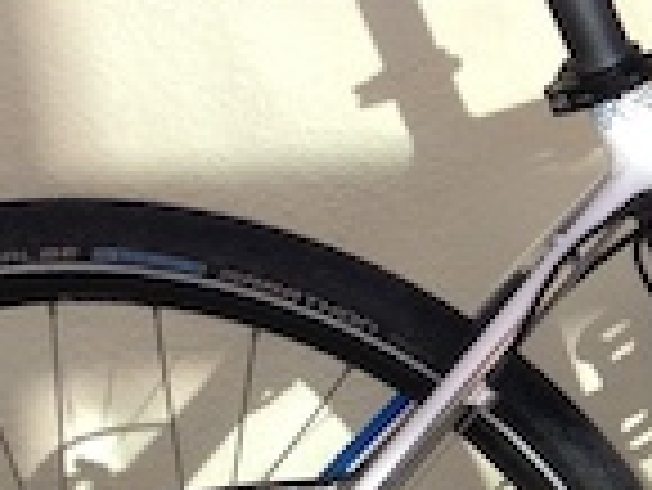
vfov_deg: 8.1
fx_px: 3431
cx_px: 1061
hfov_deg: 10.4
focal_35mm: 182
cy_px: 423
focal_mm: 4.12
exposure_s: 1/414
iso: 50
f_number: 2.4
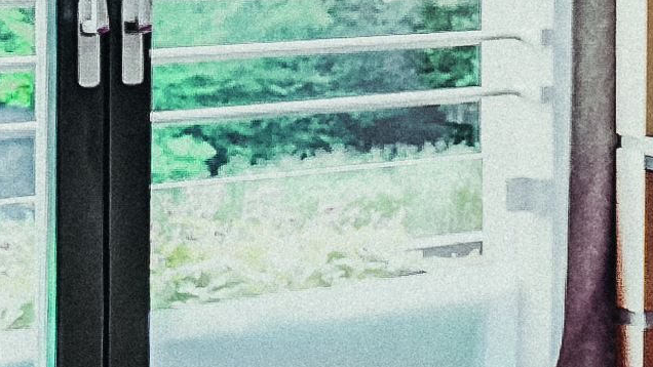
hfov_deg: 16.0
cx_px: 1009
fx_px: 2113
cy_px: 5
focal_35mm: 122
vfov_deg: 9.9
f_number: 7.1
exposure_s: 1/8
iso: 100
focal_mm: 10
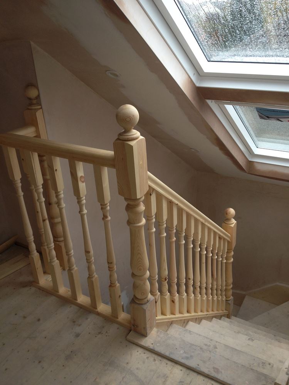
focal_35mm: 35
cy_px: 192
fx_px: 390
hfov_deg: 40.7
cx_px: 144
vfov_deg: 52.6
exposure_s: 1/40
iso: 50
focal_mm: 4.28
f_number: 2.4
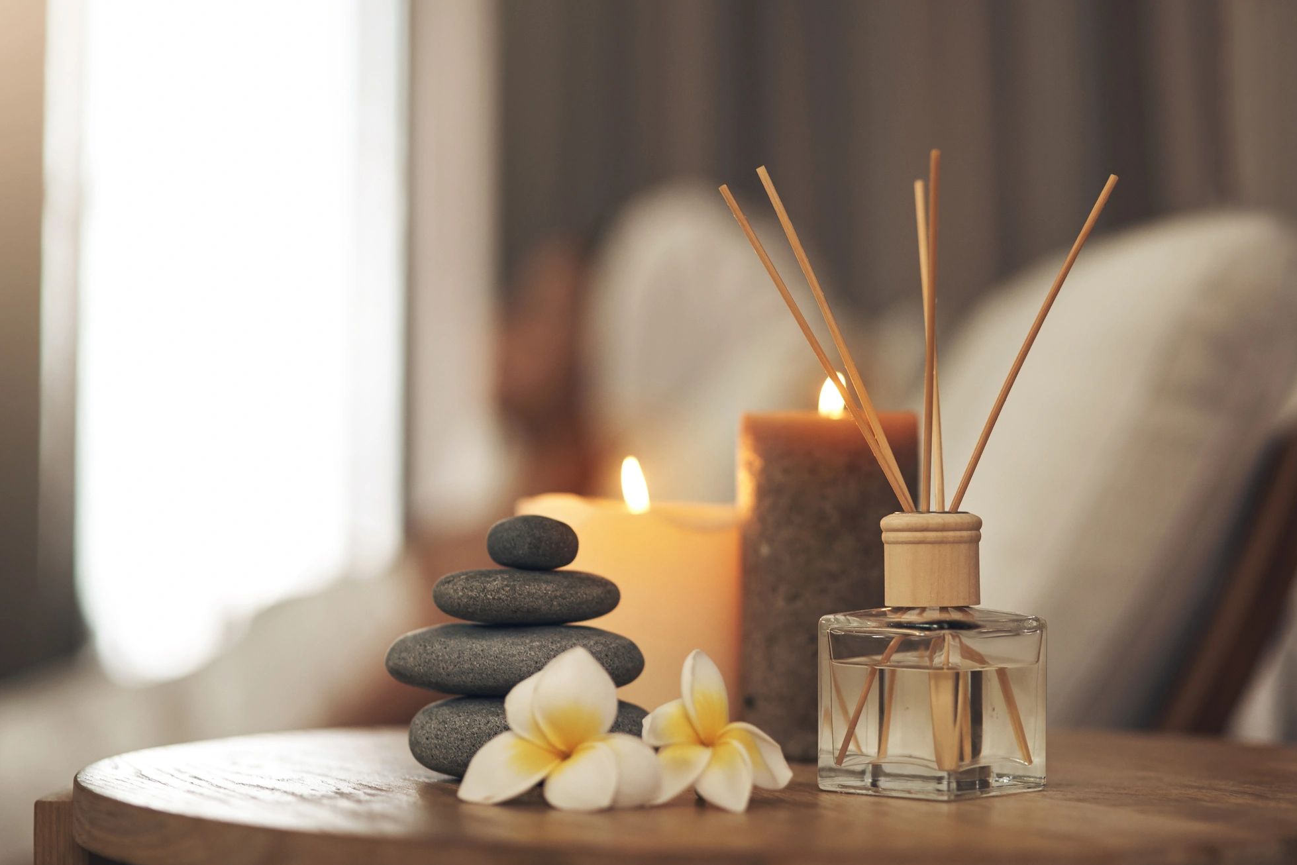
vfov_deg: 14.9
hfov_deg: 22.1
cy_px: 399
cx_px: 701
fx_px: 3315
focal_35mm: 92
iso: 500
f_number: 2
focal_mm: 85
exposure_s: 1/160
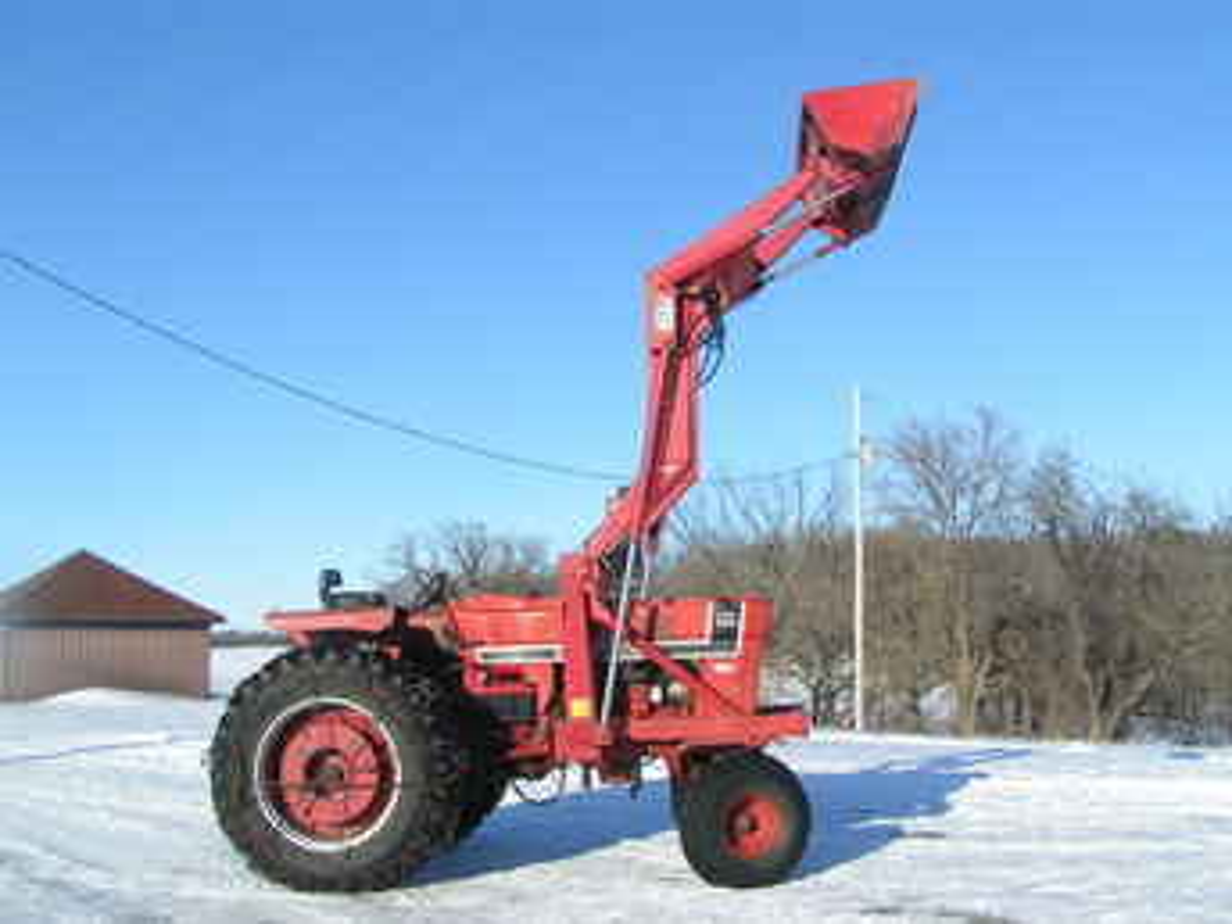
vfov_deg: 37.7
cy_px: 462
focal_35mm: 38
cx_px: 616
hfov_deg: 49.0
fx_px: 1352
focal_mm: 5.8
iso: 50
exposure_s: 1/400
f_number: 5.6
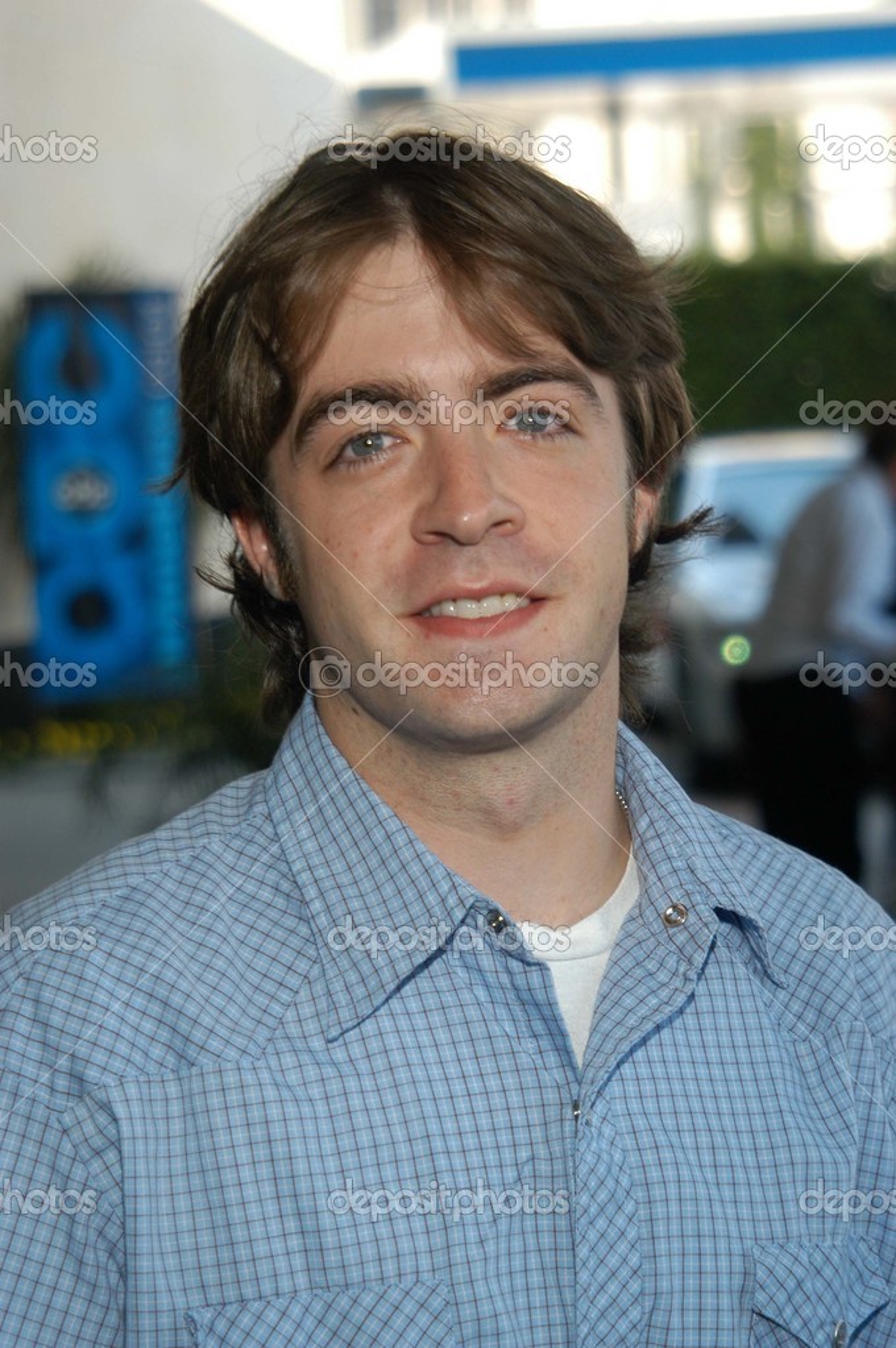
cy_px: 674
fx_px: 4208
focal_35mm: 112
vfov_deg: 18.2
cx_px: 448
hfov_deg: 12.2
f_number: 5.6
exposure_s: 1/180
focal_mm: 75
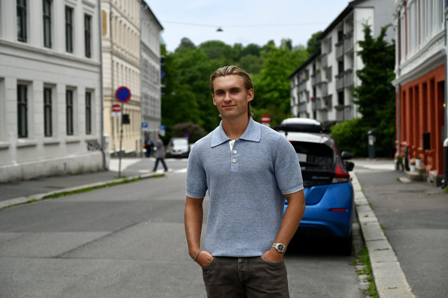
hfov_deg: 33.4
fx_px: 746
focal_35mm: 60
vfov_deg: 22.6
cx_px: 224
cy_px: 149
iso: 320
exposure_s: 1/2500
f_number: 4
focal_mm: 60
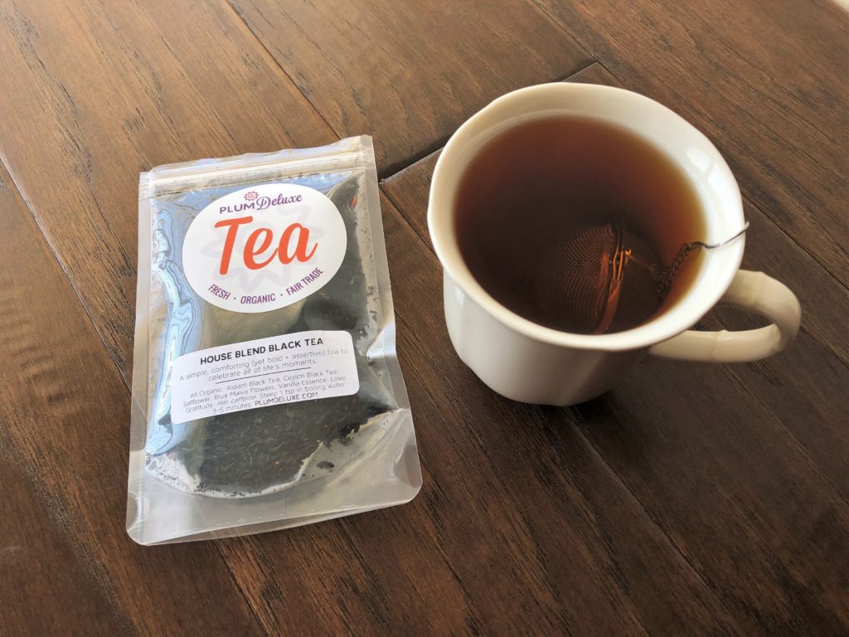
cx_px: 424
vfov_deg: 49.7
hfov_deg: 63.4
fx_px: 687
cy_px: 318
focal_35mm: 28
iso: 20
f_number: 1.8
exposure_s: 1/122
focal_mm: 3.99
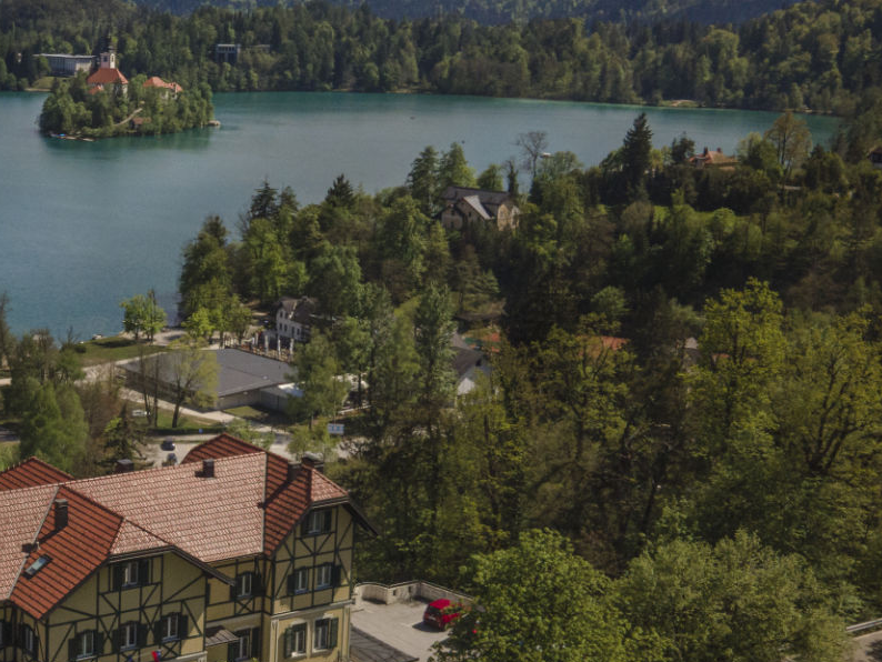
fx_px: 1478
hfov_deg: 31.5
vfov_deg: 25.2
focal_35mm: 58
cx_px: 66
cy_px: 347
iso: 200
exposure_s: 1/40
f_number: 2.8
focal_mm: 4.5
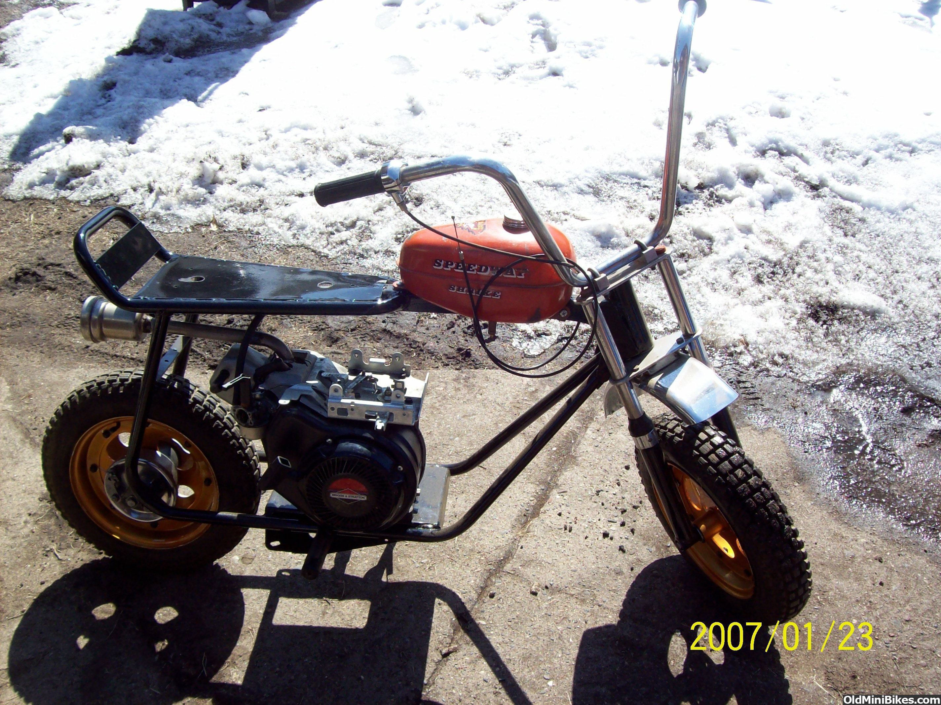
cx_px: 470
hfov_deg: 51.4
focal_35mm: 36
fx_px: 978
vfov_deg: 39.6
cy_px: 352
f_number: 4.8
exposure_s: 1/366
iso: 80
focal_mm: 6
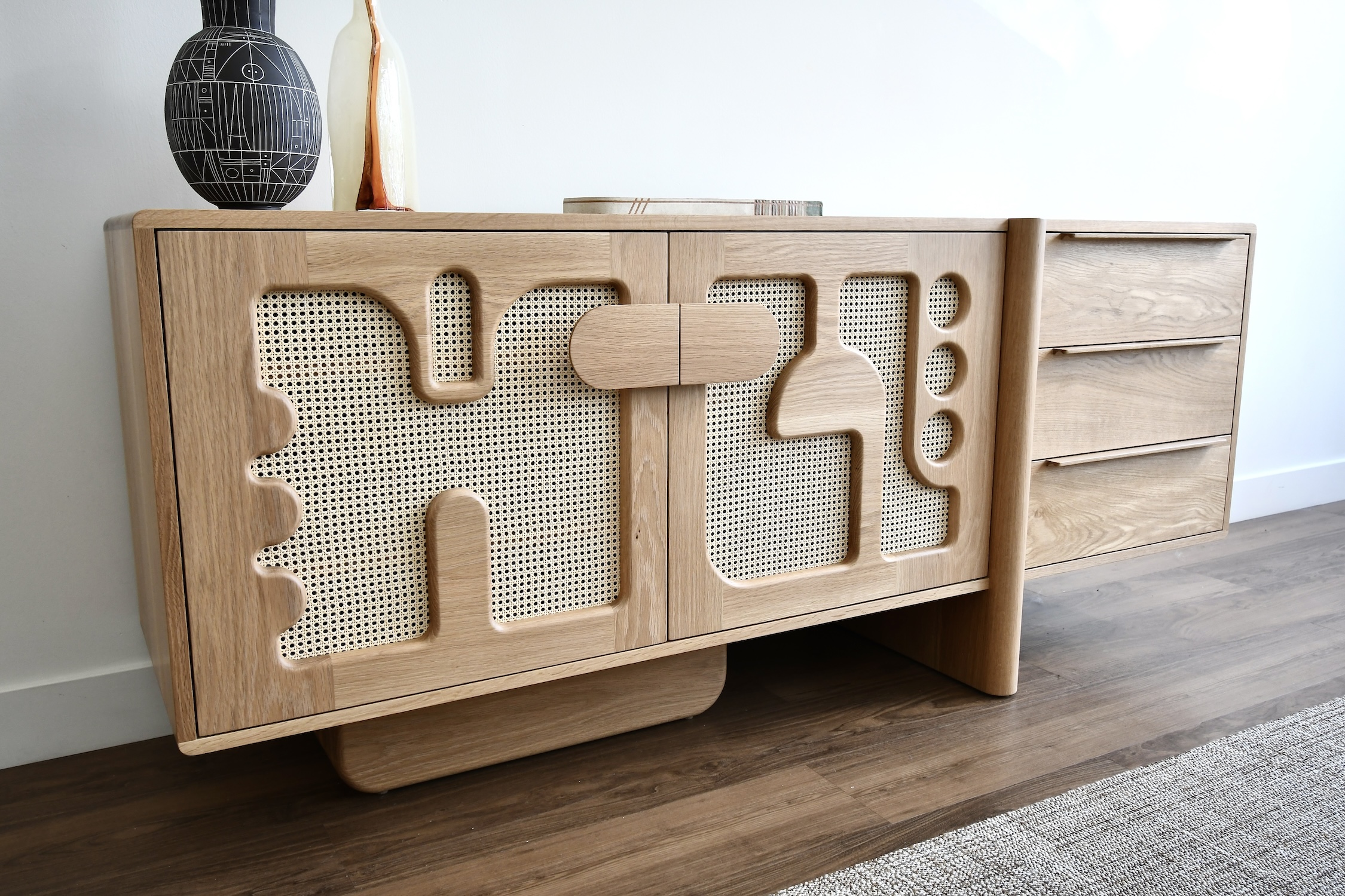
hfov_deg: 61.9
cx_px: 672
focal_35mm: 30
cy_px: 448
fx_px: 1121
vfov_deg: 43.6
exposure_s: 1/25
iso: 500
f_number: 5.6
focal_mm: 20
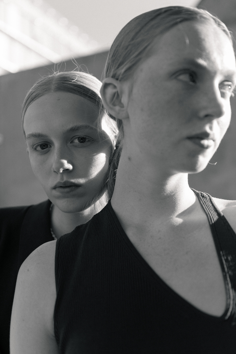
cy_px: 177
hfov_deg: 31.9
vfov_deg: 46.4
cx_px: 118
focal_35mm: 42
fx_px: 413
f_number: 2.8
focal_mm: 42
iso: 400
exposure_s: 1/2000
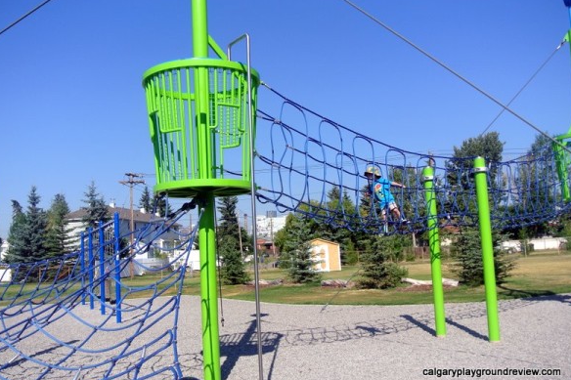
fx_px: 571
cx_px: 283
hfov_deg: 53.1
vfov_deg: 36.9
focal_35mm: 36
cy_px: 193
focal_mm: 13.1
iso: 100
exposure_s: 1/800
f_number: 5
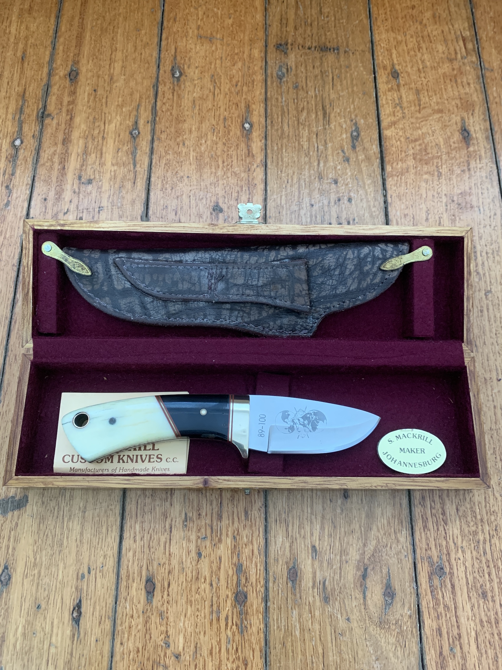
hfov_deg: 53.1
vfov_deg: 67.3
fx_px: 503
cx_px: 251
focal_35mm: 26
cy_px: 335
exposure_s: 1/60
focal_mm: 4.25
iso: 320
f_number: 1.8
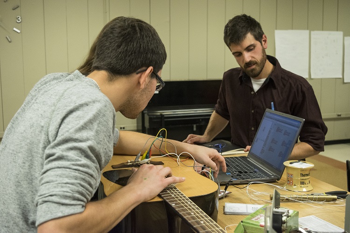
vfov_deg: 29.9
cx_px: 175
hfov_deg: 43.6
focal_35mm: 45
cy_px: 116
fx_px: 437
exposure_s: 1/160
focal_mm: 30
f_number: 4.2
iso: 1000
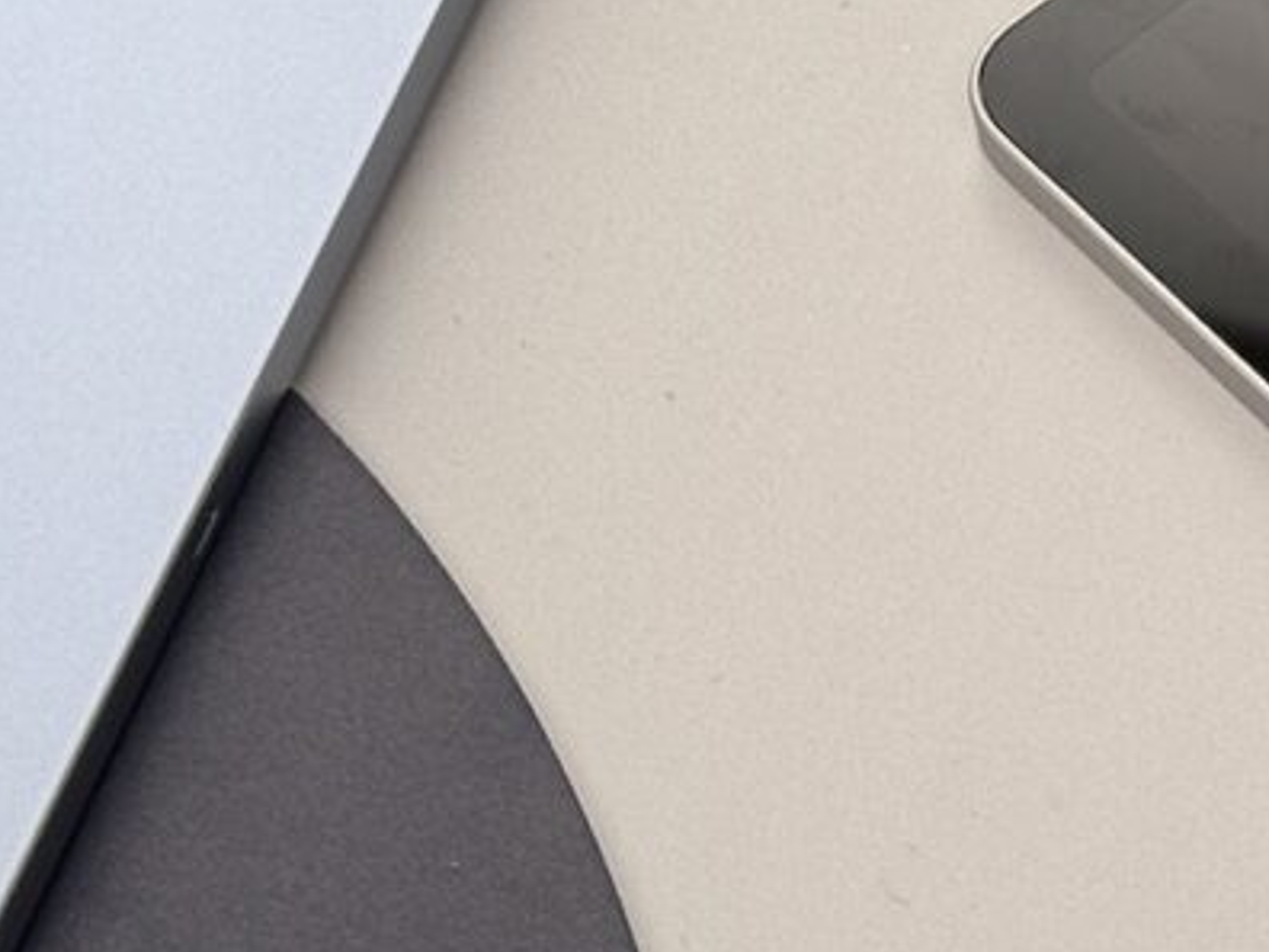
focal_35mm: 186
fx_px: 6819
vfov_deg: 7.9
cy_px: -292
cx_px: 2346
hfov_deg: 10.0
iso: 64
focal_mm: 6.76
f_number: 1.78
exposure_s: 1/182
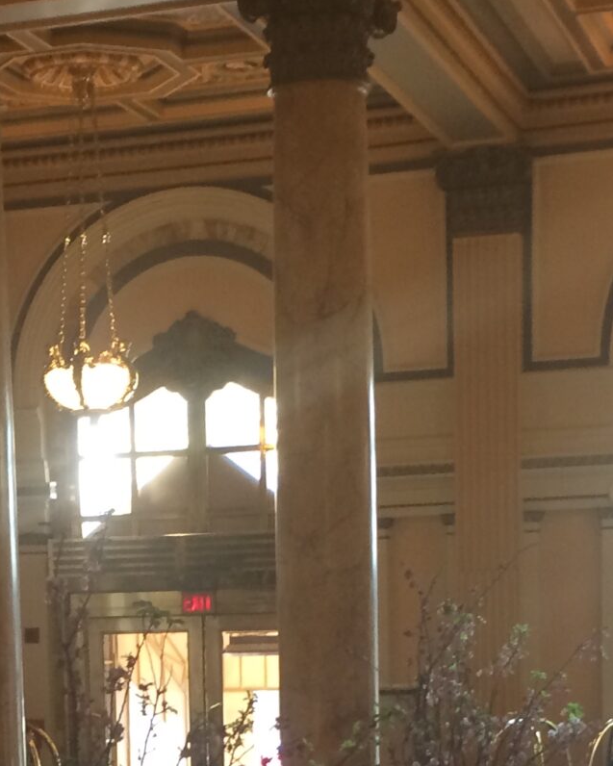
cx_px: 198
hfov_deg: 16.9
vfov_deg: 20.1
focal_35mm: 91
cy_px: 844
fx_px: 2063
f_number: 2.2
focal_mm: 4.15
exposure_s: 1/30
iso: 100
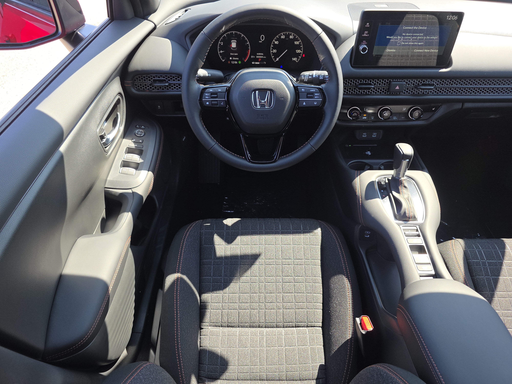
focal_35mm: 23
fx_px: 340
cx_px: 256
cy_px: 192
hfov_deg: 73.9
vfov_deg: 58.9
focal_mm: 6.3
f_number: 1.7
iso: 50
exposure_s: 1/359
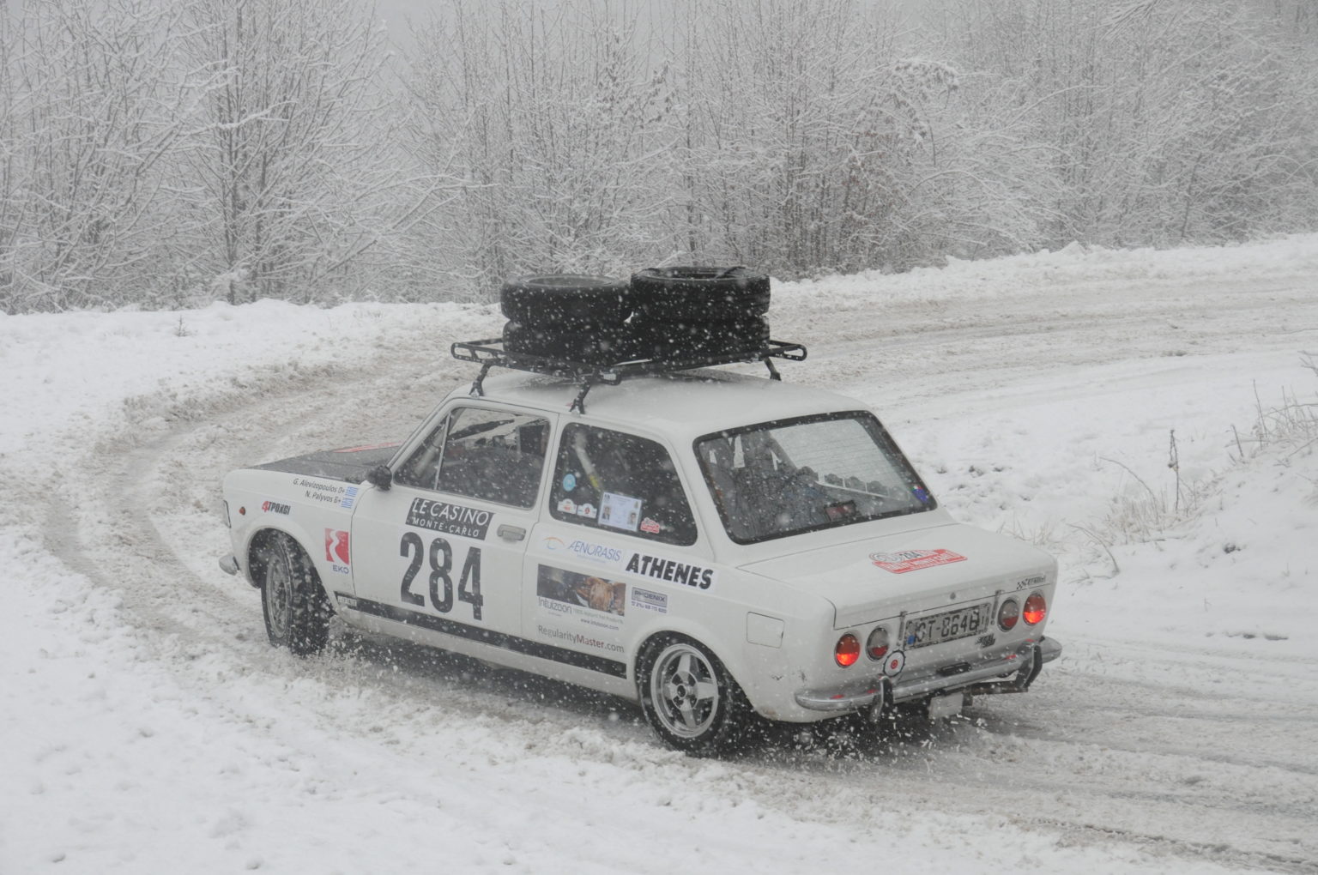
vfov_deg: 15.1
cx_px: 659
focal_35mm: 90
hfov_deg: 22.6
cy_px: 438
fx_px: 3291
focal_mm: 60
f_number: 9
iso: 800
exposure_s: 1/500
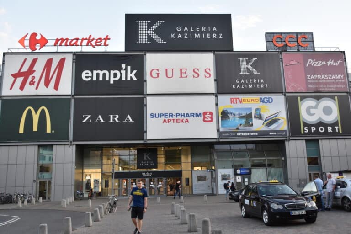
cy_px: 117
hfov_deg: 57.2
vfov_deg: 40.0
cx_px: 176
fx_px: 322
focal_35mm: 33
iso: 800
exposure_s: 1/160
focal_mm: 22
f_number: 6.3
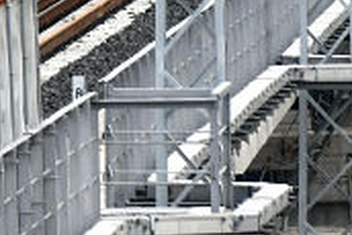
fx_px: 11606
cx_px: -454
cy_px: -270
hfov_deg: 1.7
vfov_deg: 1.2
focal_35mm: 1186
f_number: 5.6
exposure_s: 1/1600
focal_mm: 170
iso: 200
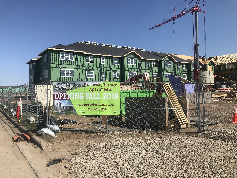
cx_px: 118
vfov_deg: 49.7
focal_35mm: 28
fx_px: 192
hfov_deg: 63.4
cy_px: 89
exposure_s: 1/2994
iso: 20
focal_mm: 3.99
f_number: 1.8
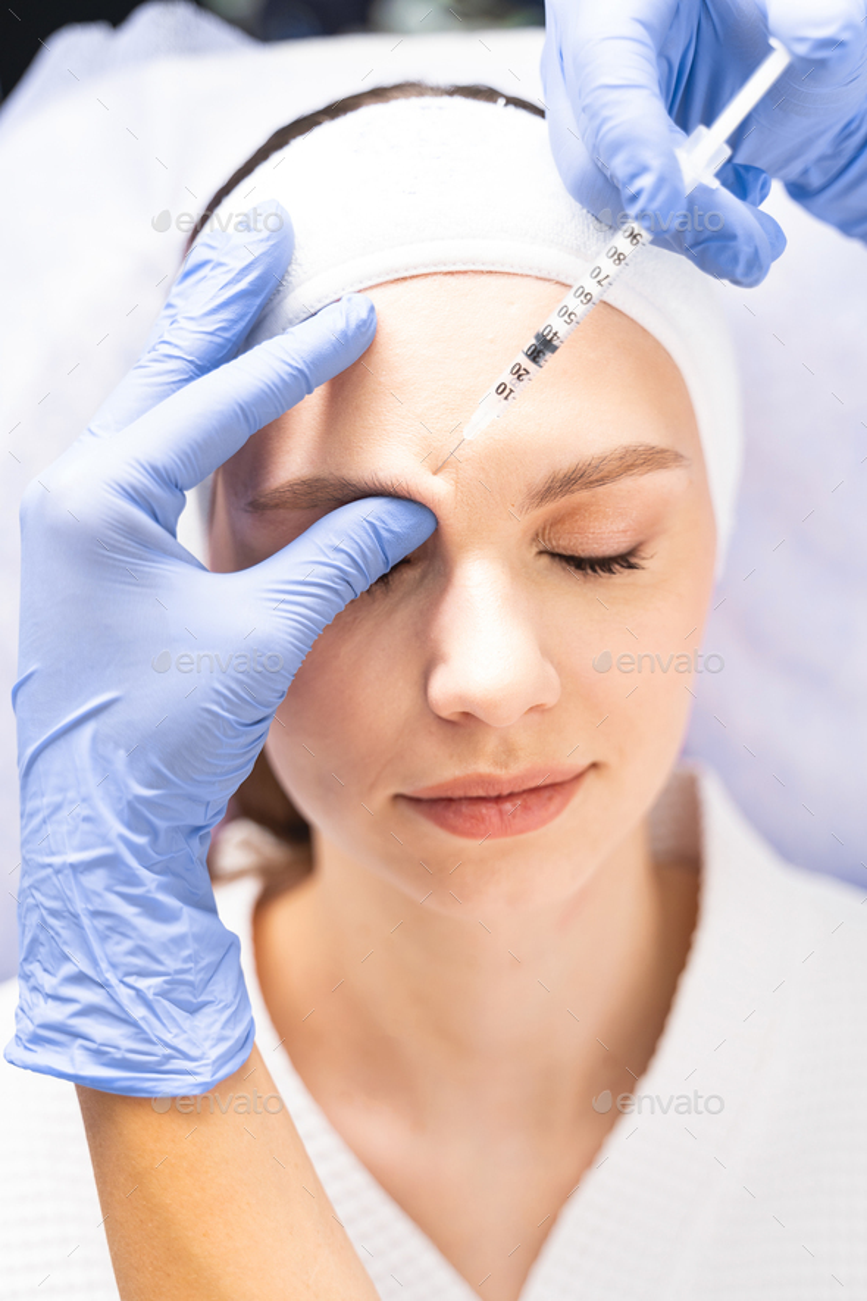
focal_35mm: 47
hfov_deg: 28.6
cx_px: 434
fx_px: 1698
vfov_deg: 41.9
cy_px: 650
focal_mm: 47
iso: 400
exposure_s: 1/125
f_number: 2.8
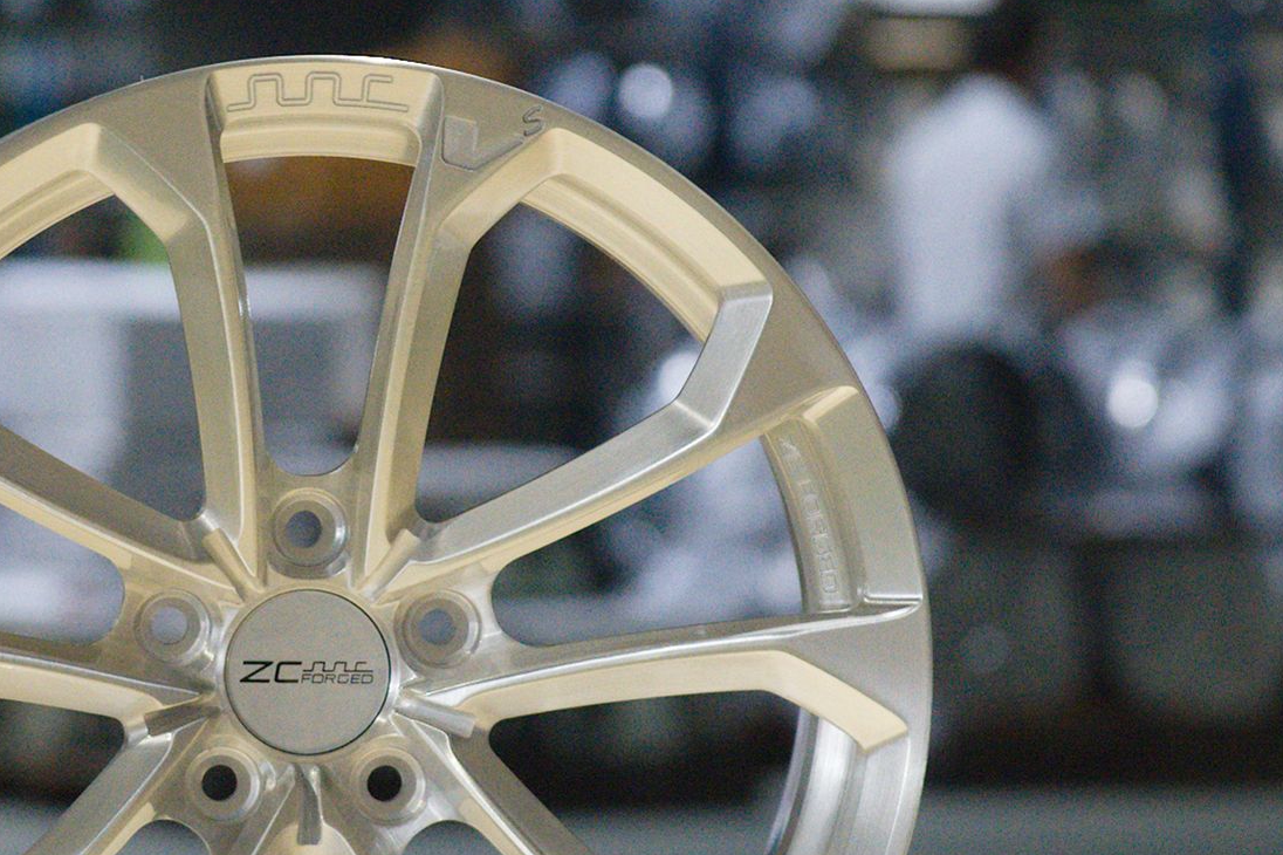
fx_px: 6555
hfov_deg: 11.2
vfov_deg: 7.4
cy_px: 659
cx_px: 314
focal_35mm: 184
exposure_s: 1/160
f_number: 4
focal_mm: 105
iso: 6400
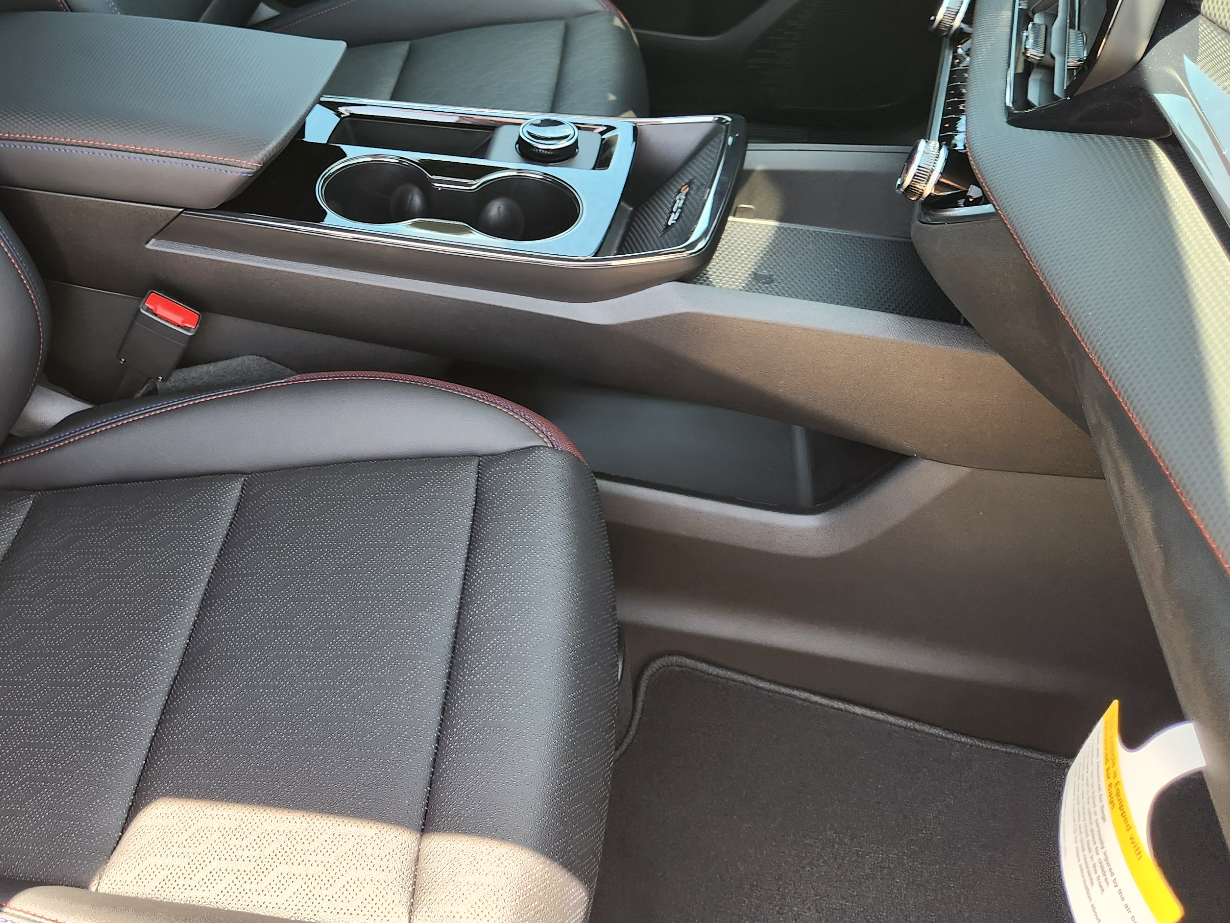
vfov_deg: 39.0
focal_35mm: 36
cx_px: 332
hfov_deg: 49.6
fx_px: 1279
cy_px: 278
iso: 100
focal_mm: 5.4
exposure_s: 1/180
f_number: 1.8
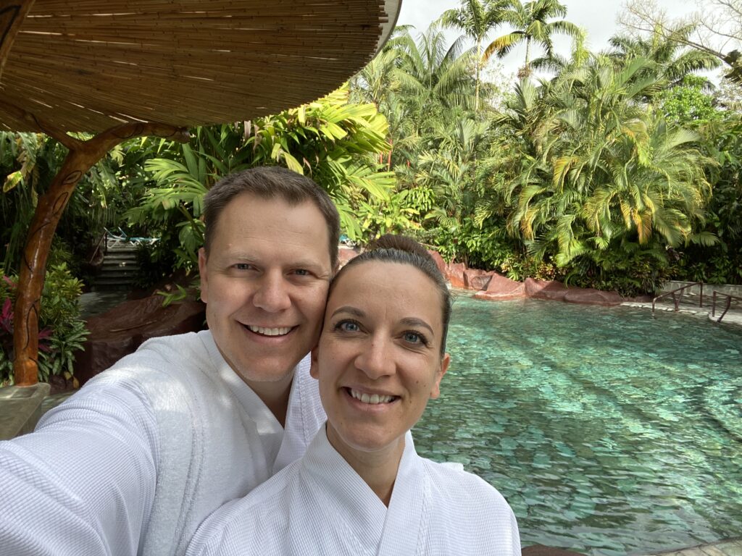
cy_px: 278
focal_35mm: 23
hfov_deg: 73.9
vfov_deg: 58.9
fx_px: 493
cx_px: 371
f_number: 2.2
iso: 25
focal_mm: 2.71
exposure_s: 1/122
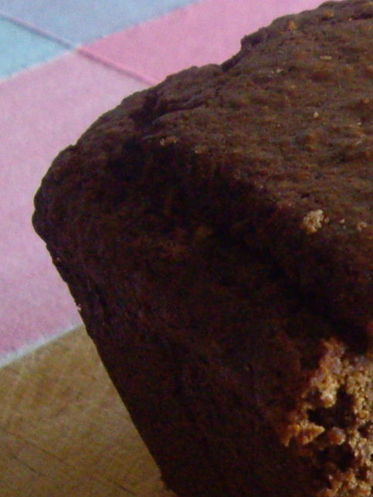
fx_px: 2169
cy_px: 576
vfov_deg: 12.8
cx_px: 717
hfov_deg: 9.3
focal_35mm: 151
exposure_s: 1/60
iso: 400
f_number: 2.8
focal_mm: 7.9
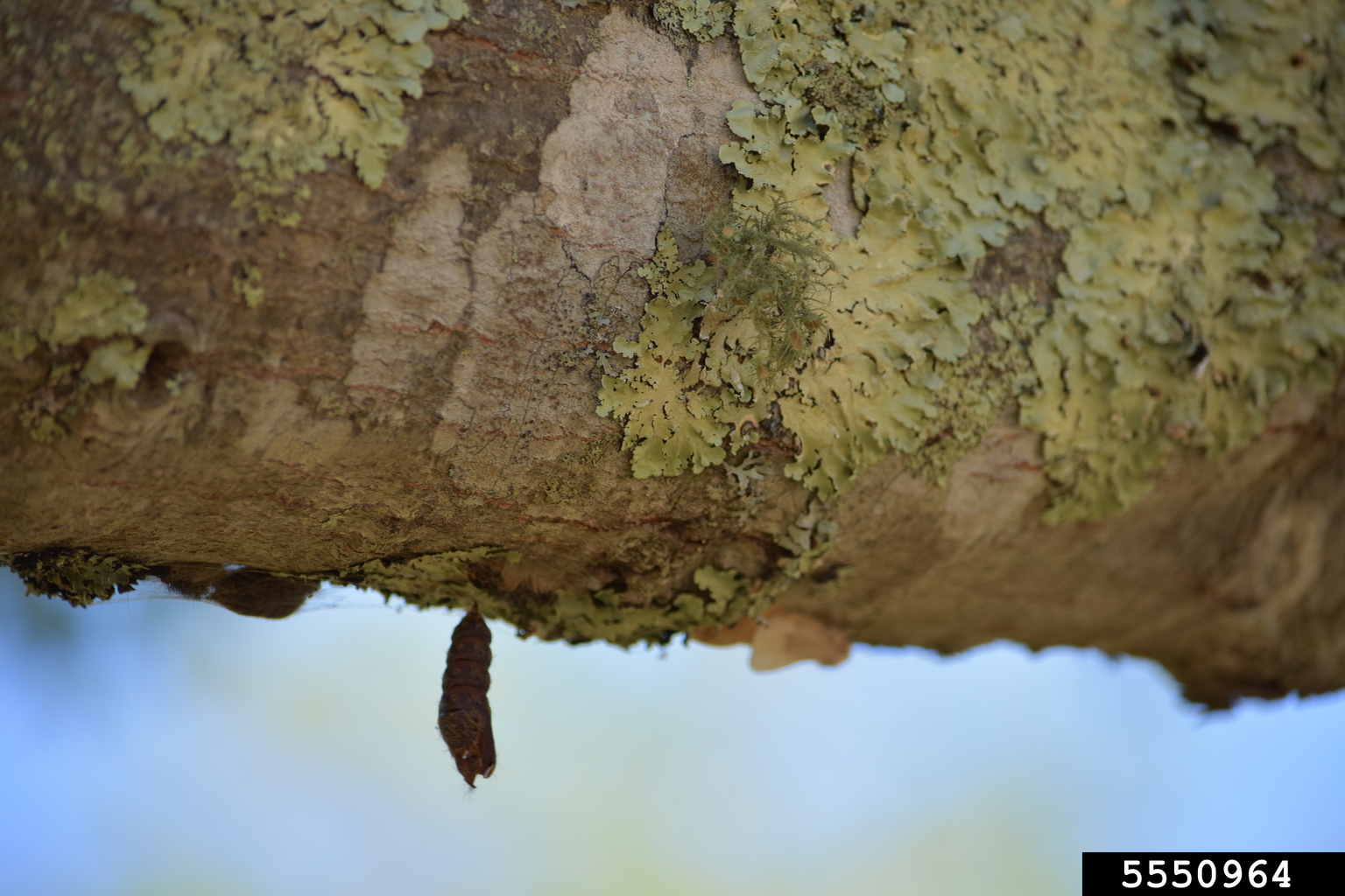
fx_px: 8406
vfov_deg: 6.1
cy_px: 448
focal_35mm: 225
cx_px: 672
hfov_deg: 9.1
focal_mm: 150
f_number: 4.8
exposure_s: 1/200
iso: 200
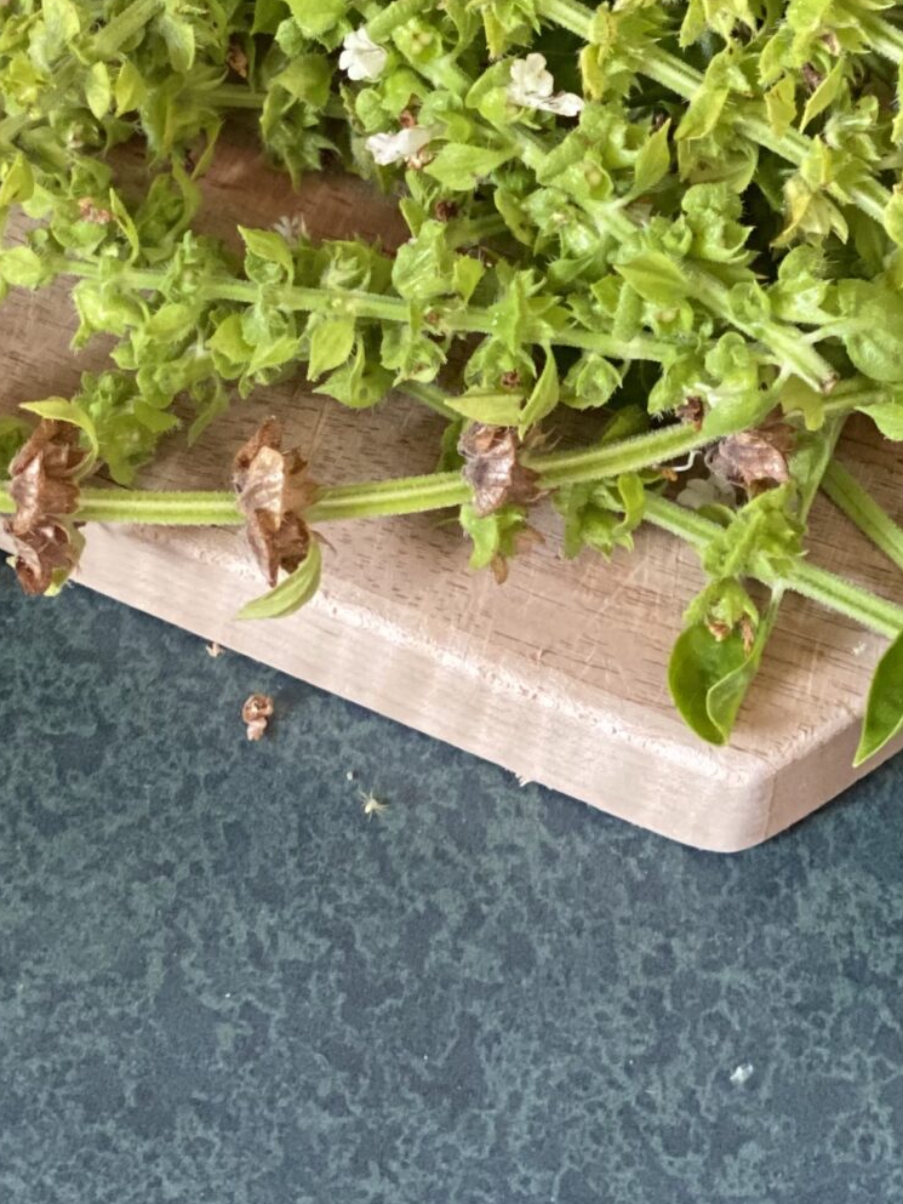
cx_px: 410
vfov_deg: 14.3
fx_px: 4660
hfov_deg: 11.1
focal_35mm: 134
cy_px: -224
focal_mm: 6
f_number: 2
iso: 320
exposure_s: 1/40
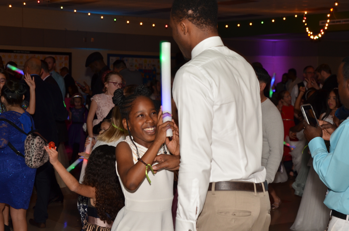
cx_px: 174
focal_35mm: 75
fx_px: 725
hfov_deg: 27.0
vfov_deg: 18.1
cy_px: 116
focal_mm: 50
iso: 400
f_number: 5.6
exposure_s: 1/60
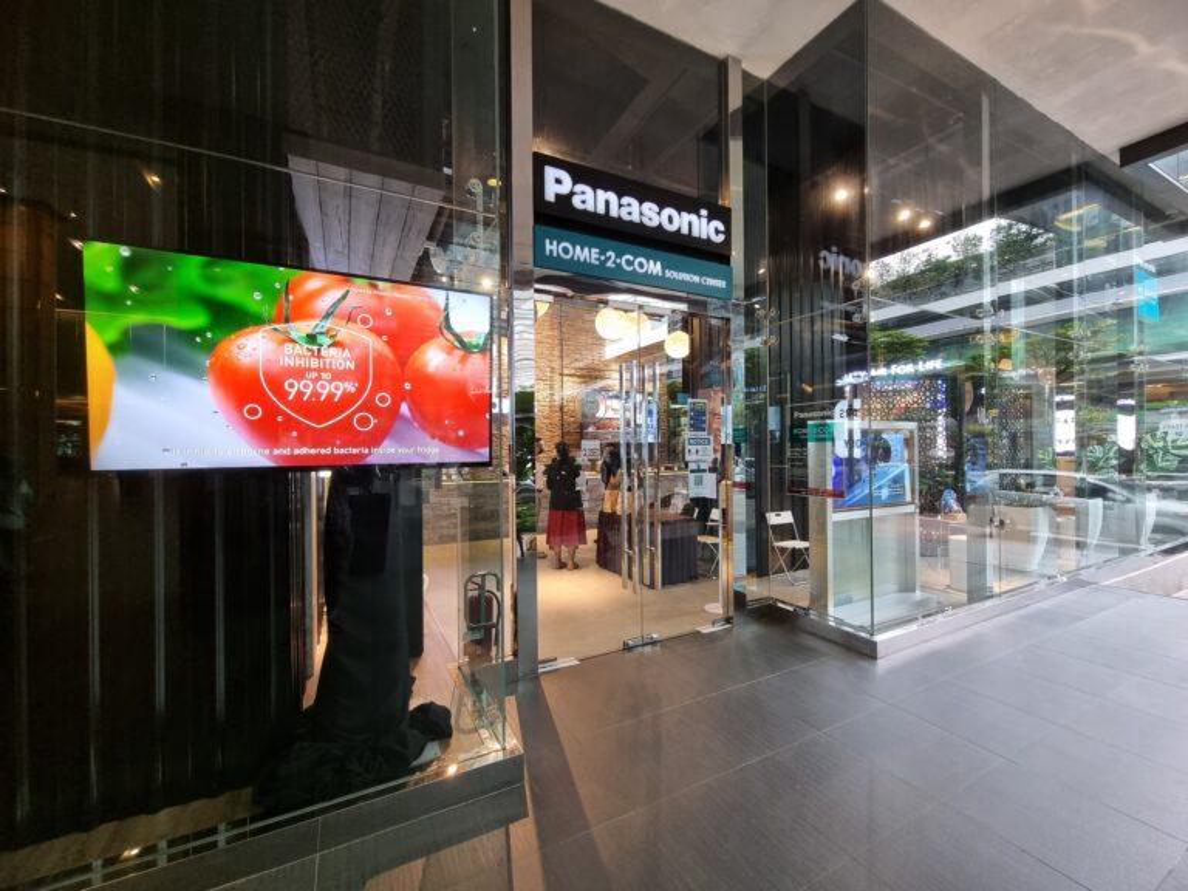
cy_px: 446
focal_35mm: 13
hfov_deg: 106.2
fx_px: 446
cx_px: 594
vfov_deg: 89.9
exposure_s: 1/50
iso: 200
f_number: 2.2
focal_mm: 2.2
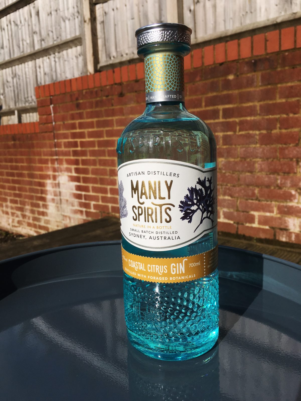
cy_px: 200
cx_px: 150
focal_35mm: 29
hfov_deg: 48.2
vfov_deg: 61.7
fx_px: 336
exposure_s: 1/3344
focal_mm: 4.15
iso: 25
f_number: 2.2
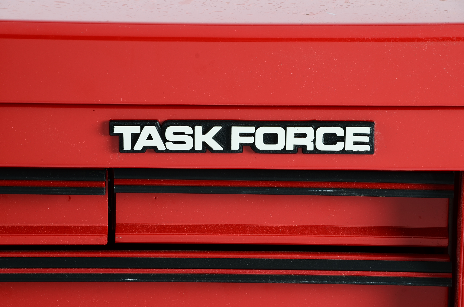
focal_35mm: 158
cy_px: 154
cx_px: 232
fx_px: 2026
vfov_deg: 8.7
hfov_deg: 13.1
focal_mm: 105
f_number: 10
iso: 100
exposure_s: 1/125
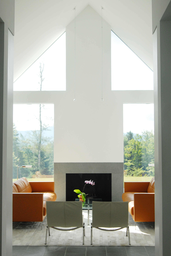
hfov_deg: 26.6
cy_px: 128
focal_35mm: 51
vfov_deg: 38.8
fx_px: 362
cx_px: 86
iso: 400
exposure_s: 1/1000
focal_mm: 34
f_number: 5
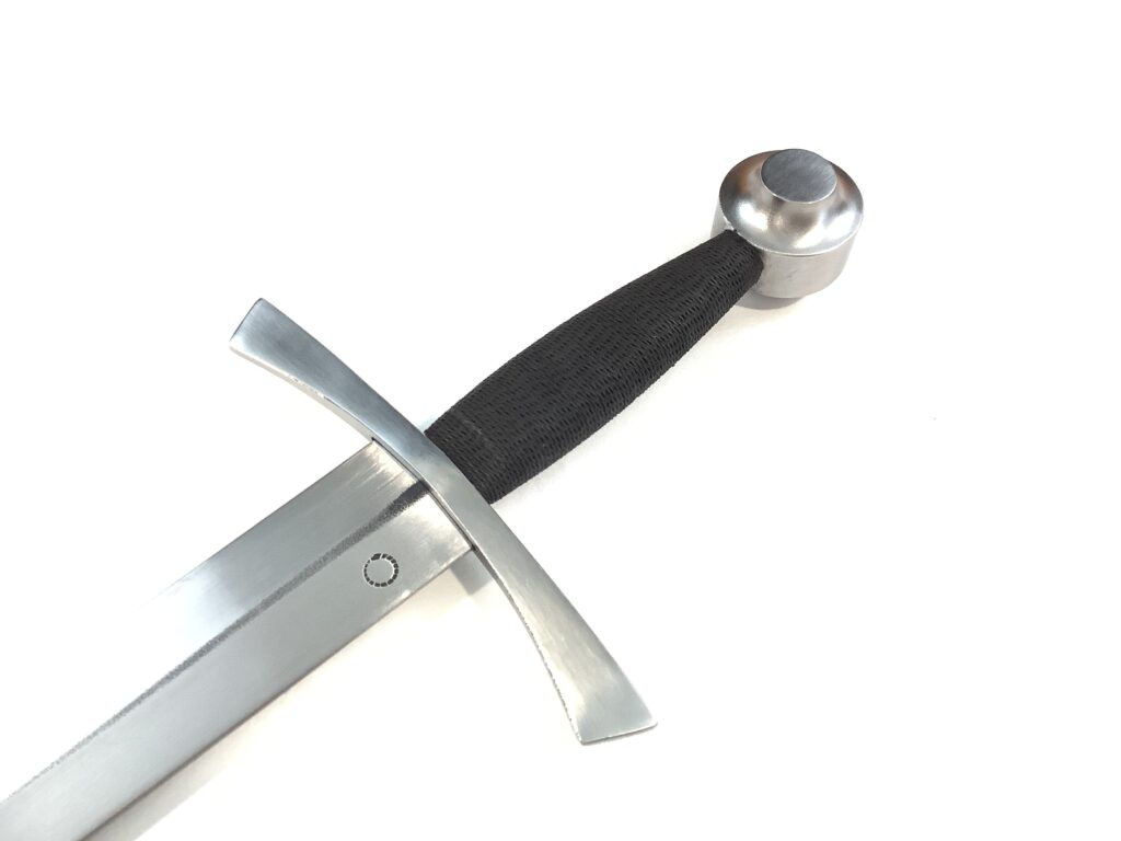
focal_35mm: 31
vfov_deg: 45.4
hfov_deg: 58.4
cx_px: 560
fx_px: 1004
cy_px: 420
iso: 250
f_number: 2.4
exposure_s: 1/60
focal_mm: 3.3
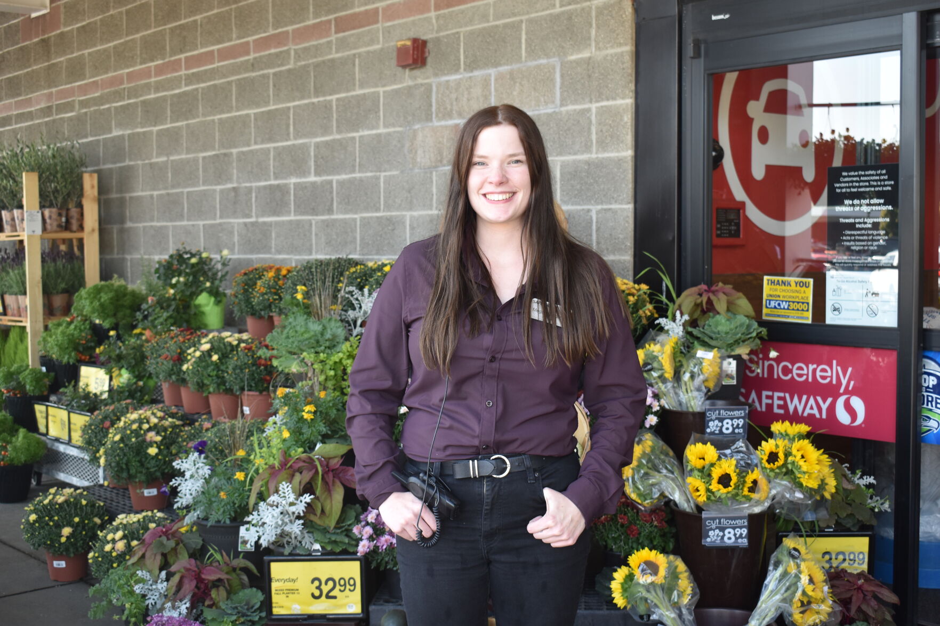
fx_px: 1214
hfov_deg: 42.3
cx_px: 470
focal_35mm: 46
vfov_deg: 28.9
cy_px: 313
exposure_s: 1/125
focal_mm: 31
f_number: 5.6
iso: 400
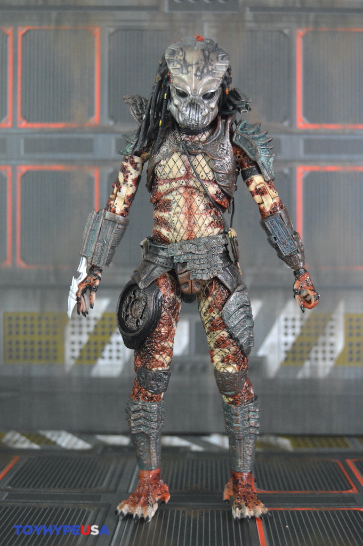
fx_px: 864
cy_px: 273
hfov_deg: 23.7
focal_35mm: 57
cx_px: 182
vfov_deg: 35.1
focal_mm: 38
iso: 3200
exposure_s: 1/80
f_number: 4.8
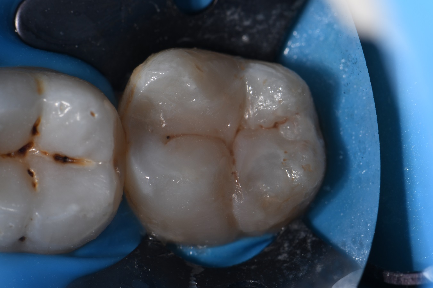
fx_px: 1887
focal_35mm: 157
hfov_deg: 13.1
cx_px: 216
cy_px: 144
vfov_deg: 8.7
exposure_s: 1/160
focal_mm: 105
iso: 200
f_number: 32
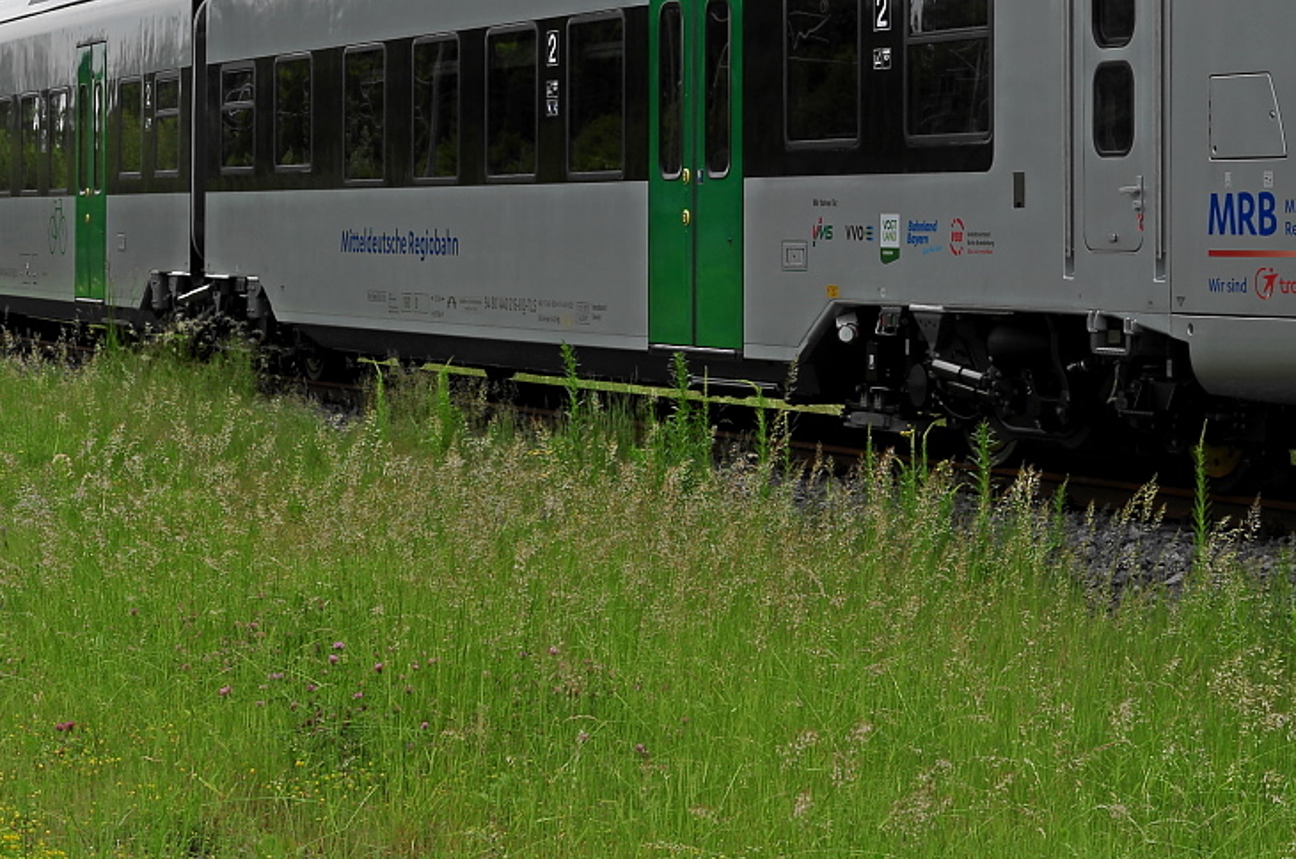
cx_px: 607
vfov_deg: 11.9
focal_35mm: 114
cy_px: 30
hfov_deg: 18.0
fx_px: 4097
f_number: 4
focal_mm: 35
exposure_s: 1/800
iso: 100
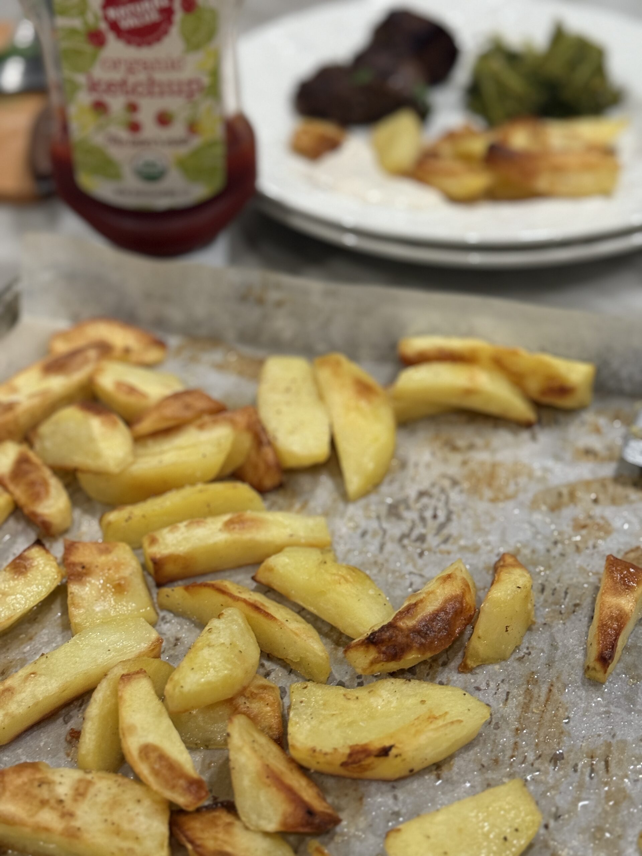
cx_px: 321
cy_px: 428
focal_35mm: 48
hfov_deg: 30.3
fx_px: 1187
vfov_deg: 39.7
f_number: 1.78
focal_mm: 6.76
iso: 250
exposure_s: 1/60
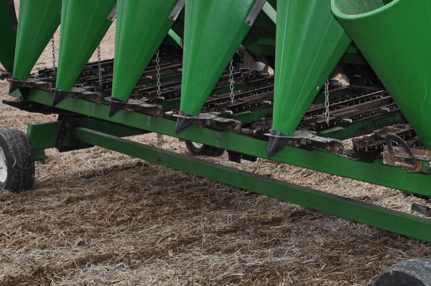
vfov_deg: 18.1
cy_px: 32
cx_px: 320
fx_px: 885
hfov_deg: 27.0
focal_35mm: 74
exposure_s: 1/200
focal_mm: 22
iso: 200
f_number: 7.1
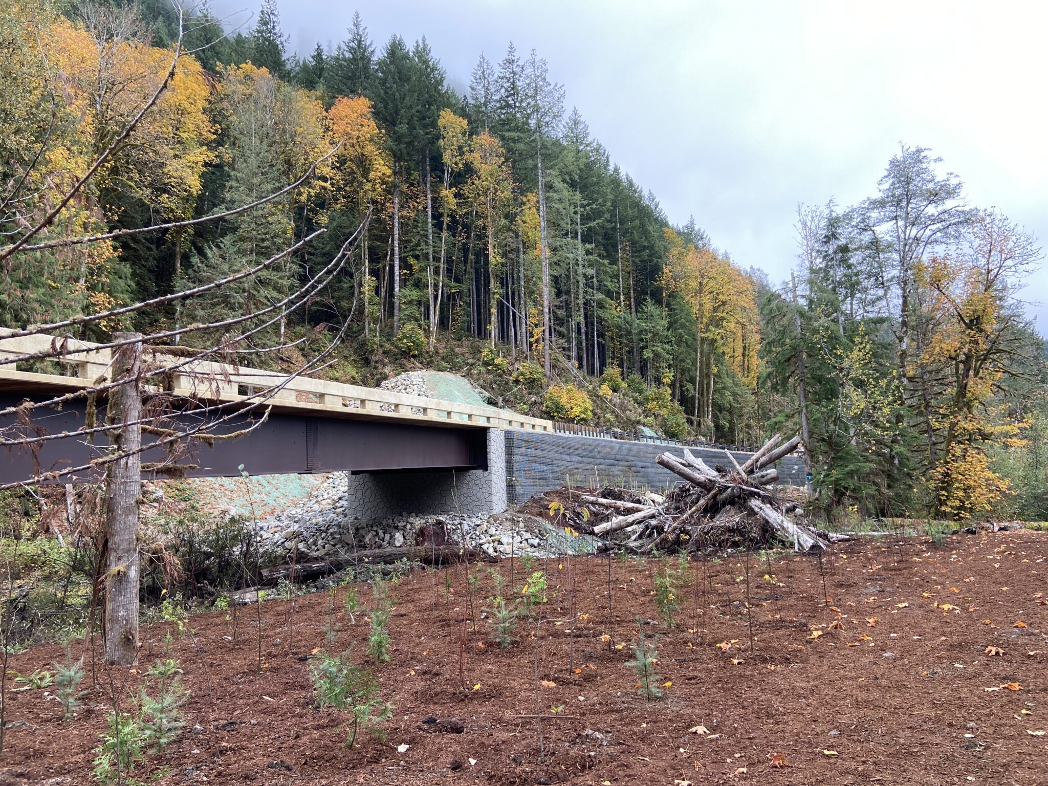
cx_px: 524
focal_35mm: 26
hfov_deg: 67.3
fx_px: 787
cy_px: 393
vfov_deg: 53.1
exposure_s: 1/122
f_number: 1.8
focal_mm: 4.25
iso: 32
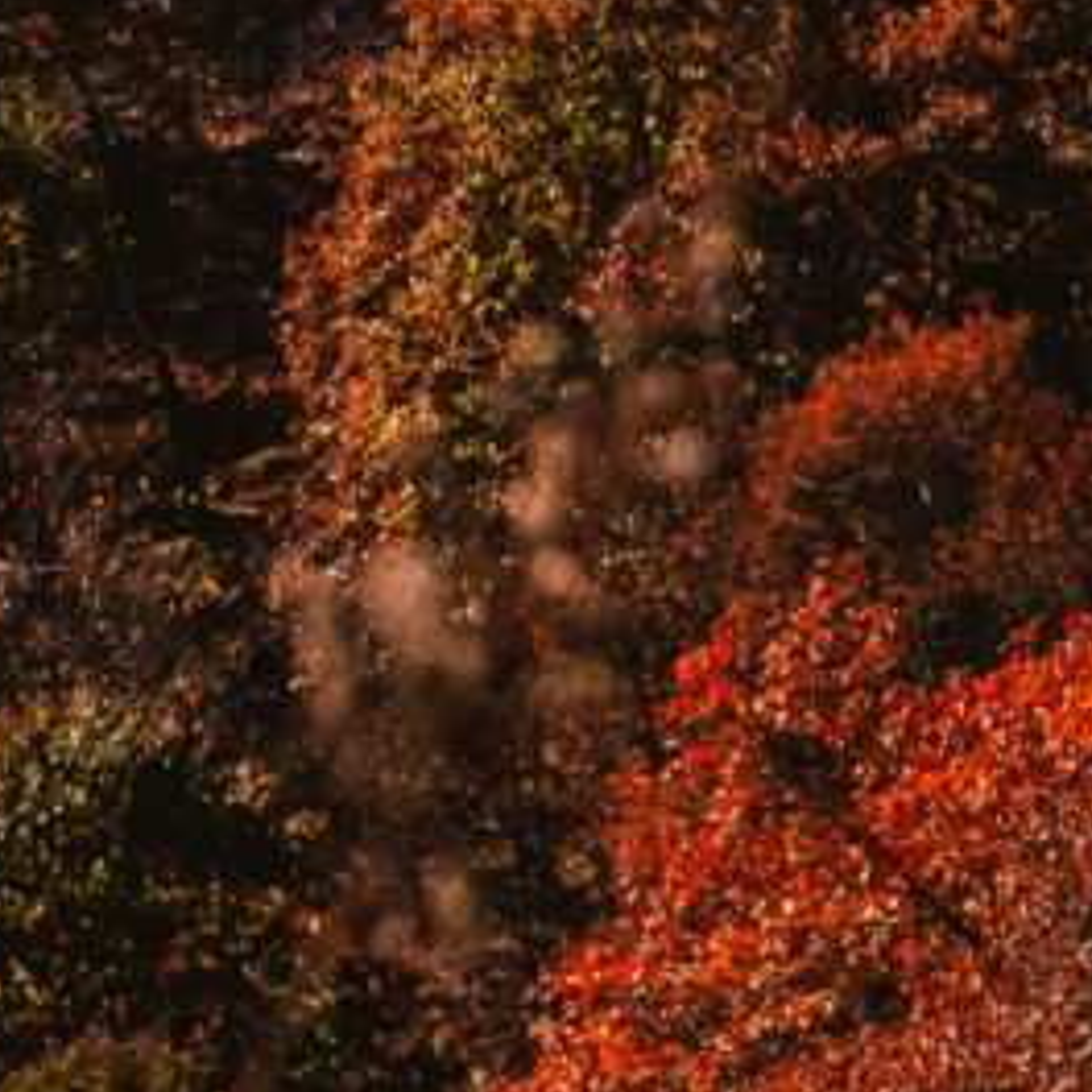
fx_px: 36797
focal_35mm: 1031
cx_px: -500
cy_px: -2668
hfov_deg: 1.7
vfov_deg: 1.7
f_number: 9
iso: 50
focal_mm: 125
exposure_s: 1/320
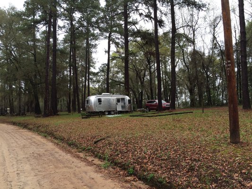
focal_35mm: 29
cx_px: 126
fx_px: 211
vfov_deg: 48.2
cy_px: 94
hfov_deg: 61.6
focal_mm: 4.15
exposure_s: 1/178
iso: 32
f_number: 2.2
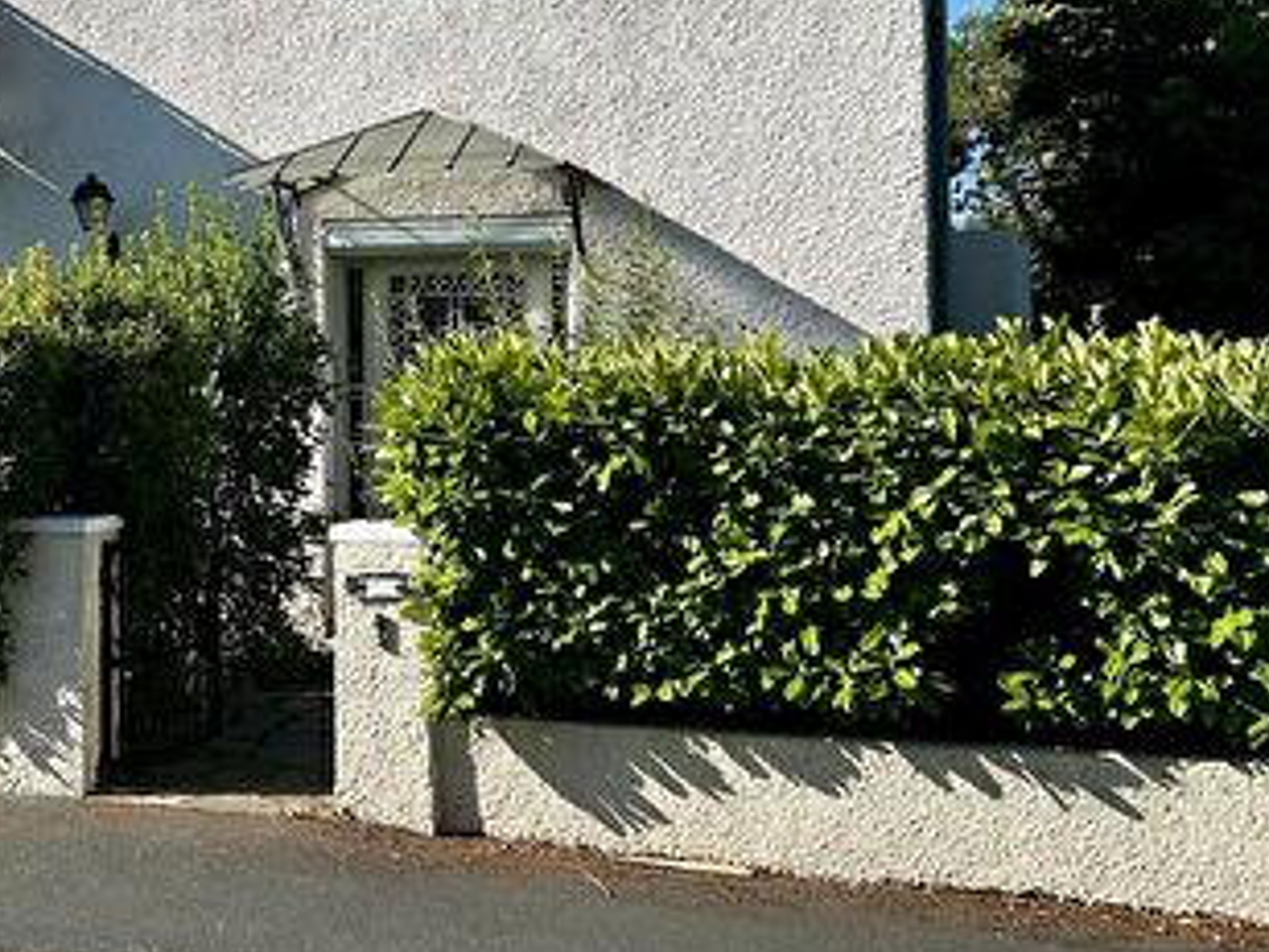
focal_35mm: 59
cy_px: 274
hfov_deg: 31.2
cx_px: 124
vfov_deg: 24.6
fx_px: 2163
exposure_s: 1/3077
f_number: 1.5
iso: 50
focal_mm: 5.7
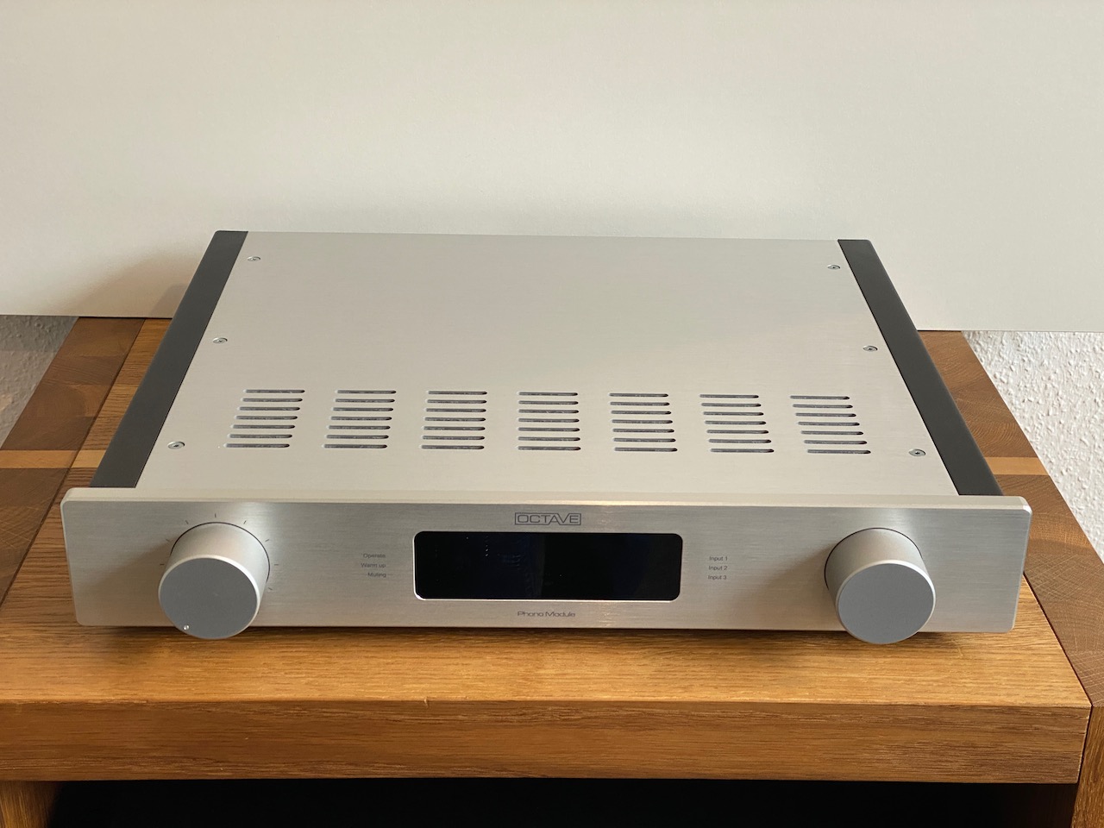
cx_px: 552
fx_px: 1658
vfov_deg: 28.0
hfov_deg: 36.8
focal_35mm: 52
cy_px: 414
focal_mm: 6
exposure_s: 1/100
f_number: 2
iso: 100
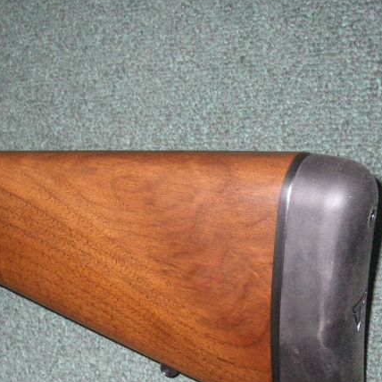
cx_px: 69
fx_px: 649
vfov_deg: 32.4
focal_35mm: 52
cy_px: 265
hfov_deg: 31.8
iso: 400
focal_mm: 5
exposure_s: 1/50
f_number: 4.2
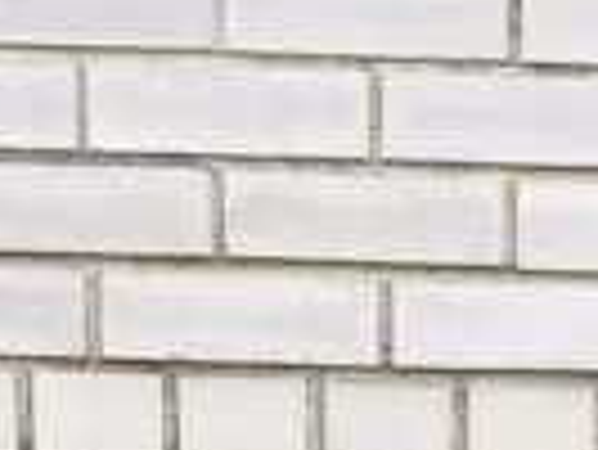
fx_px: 3009
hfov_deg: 11.2
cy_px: 1296
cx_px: 643
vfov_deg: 7.6
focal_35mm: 174
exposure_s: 1/120
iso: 32
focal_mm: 4.15
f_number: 2.2
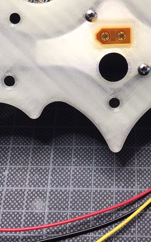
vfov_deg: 27.9
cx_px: 115
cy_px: 45
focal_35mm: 72
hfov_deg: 18.0
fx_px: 474
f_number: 2.4
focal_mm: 3.3
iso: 32
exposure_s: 1/100
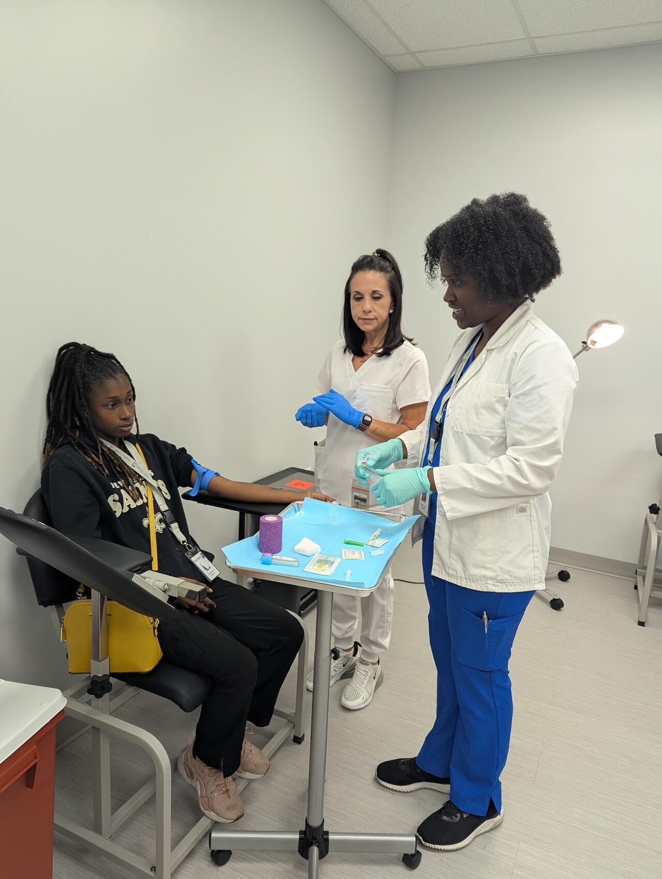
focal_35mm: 24
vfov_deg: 71.5
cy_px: 440
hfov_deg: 56.9
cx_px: 331
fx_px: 610
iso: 82
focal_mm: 6.81
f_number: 1.85
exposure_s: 1/60
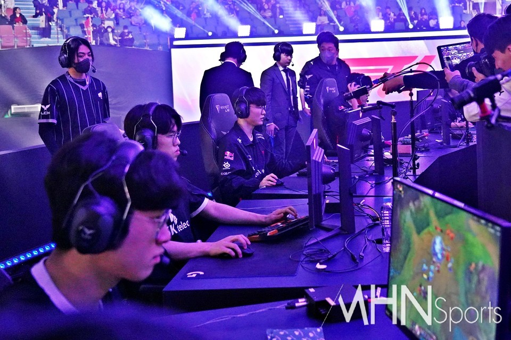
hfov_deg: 53.1
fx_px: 511
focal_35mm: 36
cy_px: 170
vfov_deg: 36.9
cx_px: 256
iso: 5000
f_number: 4
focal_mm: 36
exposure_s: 1/160
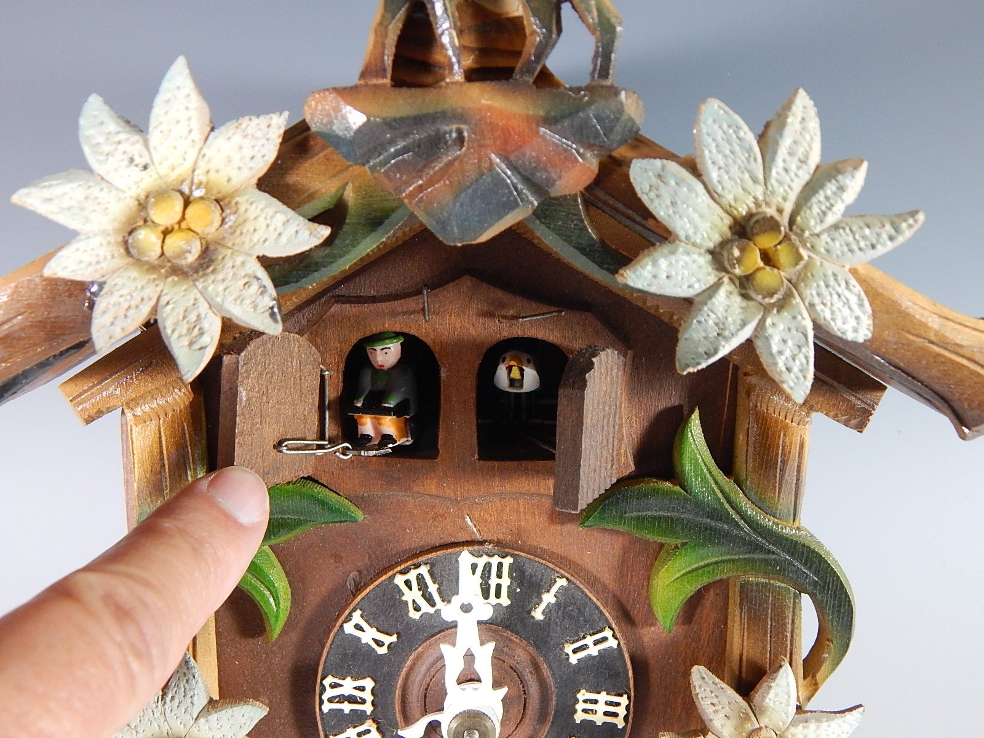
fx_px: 1080
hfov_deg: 49.0
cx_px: 492
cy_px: 369
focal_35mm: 38
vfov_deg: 37.7
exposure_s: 1/40
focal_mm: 6.8
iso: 400
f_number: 3.4
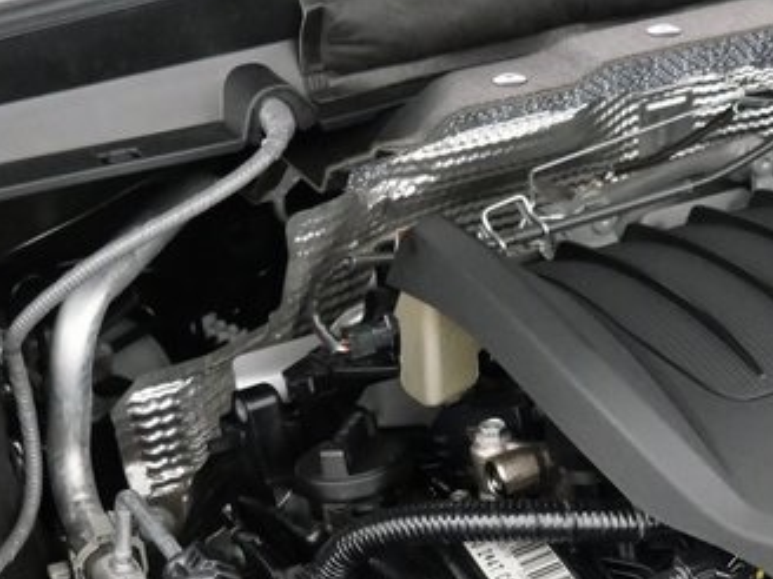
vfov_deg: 19.3
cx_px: 688
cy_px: 504
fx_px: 1675
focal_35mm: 75
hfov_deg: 25.2
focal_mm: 12
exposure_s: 1/30
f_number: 3.5
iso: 3200
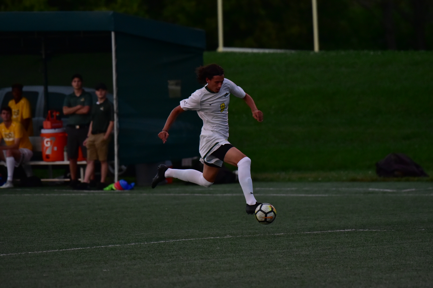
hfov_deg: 5.9
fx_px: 4209
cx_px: 216
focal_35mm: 350
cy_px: 144
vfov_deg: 3.9
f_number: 5.6
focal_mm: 350
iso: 3200
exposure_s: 1/2500
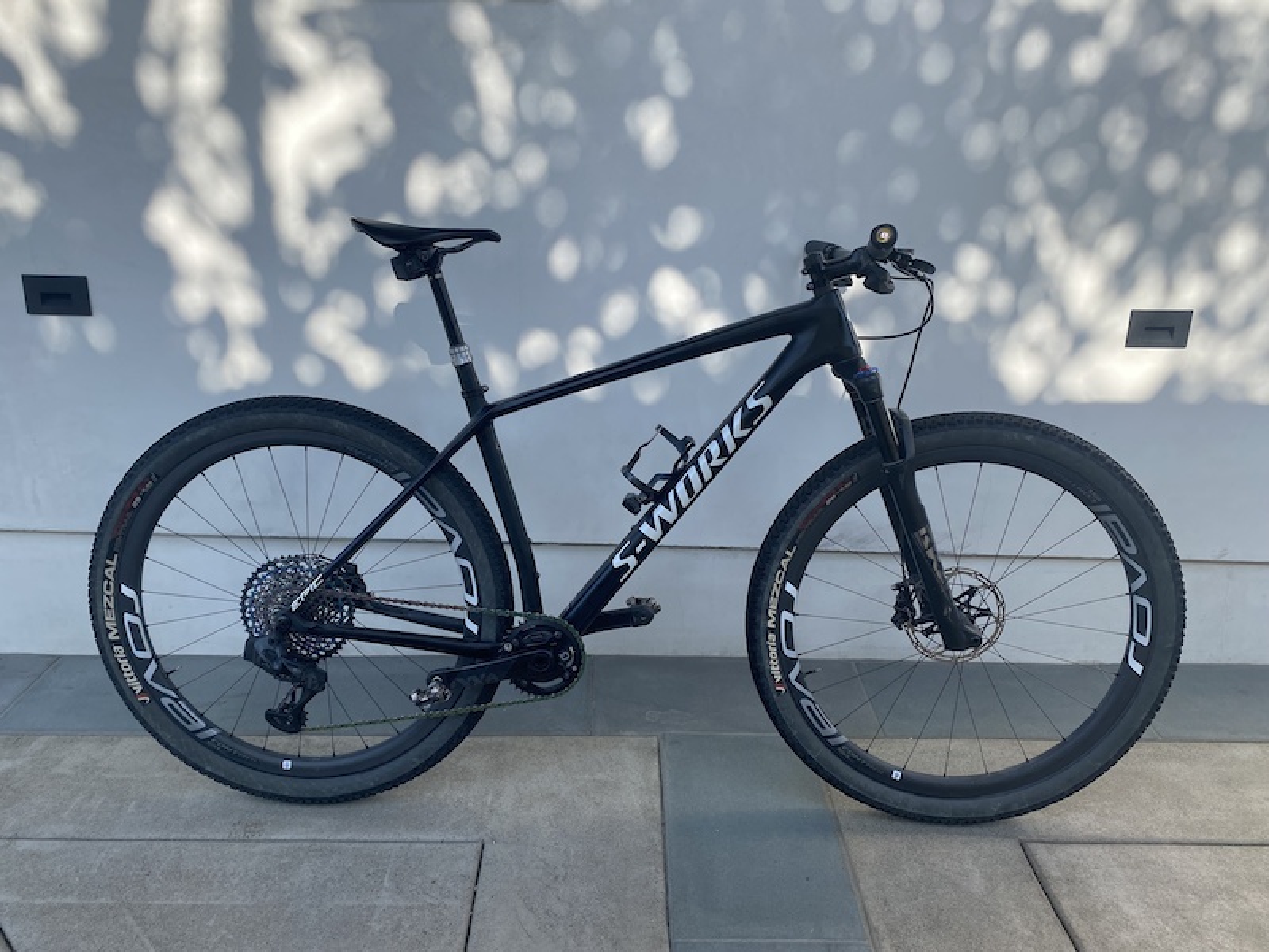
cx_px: 634
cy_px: 476
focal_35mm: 26
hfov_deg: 67.3
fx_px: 953
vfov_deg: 53.1
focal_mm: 4.25
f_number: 1.8
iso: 32
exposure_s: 1/1316
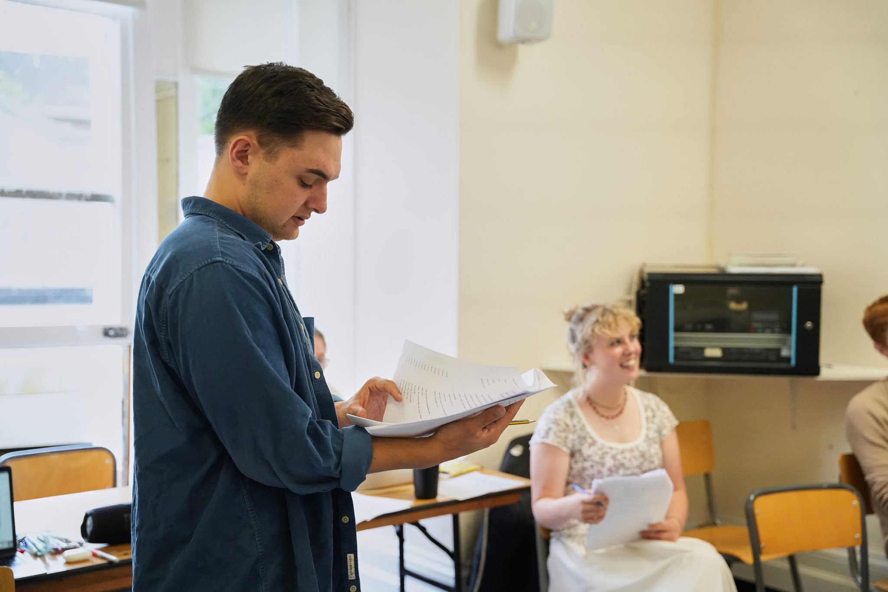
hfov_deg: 43.0
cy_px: 296
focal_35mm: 46
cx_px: 444
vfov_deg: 29.4
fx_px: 1127
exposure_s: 1/1250
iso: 6400
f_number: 2.8
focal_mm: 45.7
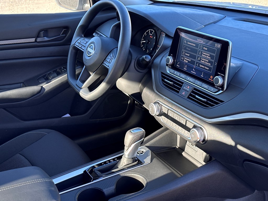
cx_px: 134
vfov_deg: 30.3
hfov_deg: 39.7
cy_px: 100
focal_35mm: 48
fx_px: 372
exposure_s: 1/169
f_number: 1.78
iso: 80
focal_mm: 6.86
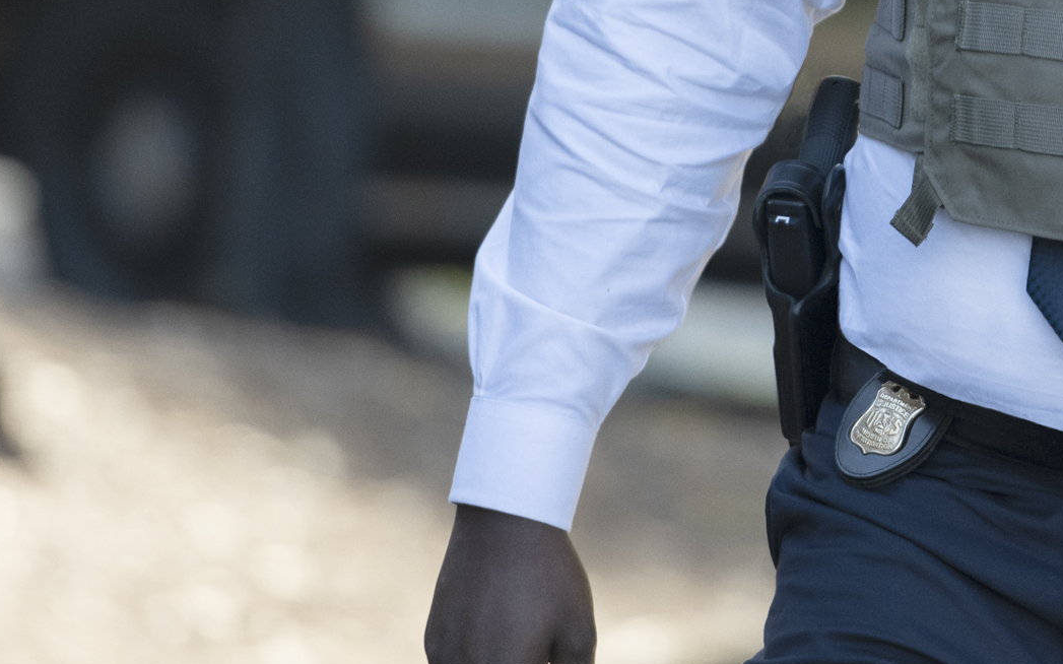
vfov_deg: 2.2
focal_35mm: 584
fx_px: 16916
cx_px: 1170
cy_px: -241
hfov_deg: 3.6
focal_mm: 200
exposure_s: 1/500
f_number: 4
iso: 280
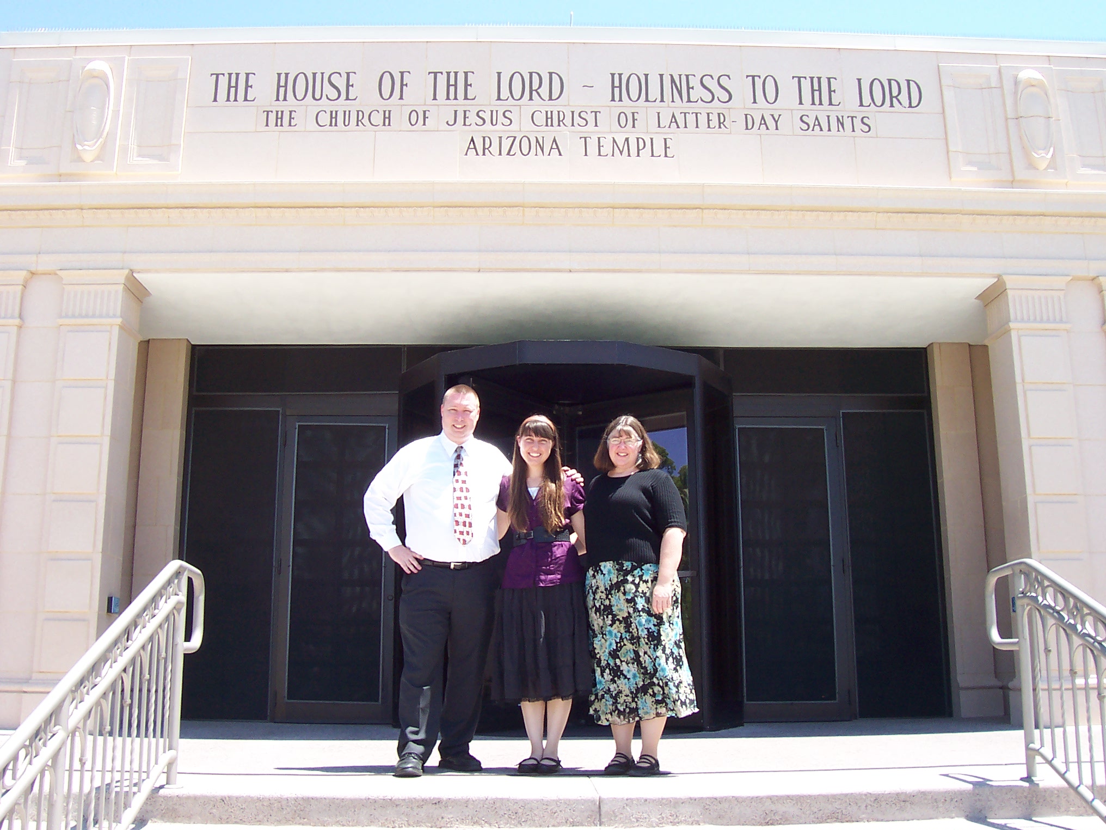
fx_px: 1182
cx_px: 553
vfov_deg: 38.7
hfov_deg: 50.1
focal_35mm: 37
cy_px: 415
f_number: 5.6
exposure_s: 1/180
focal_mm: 5.6
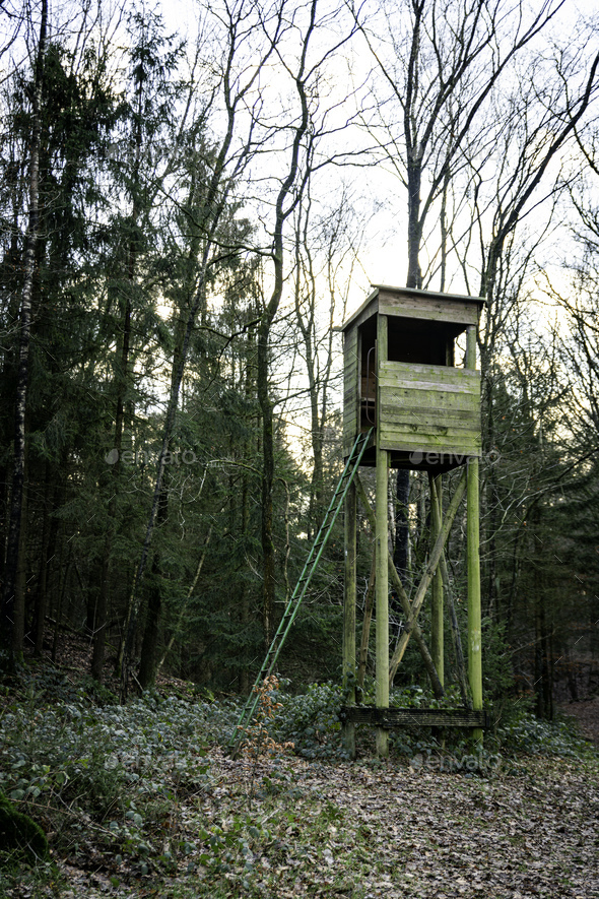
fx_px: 1198
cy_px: 450
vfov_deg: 41.1
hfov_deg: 28.1
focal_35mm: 48
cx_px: 300
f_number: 2.8
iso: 100
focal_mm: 48
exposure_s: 1/60
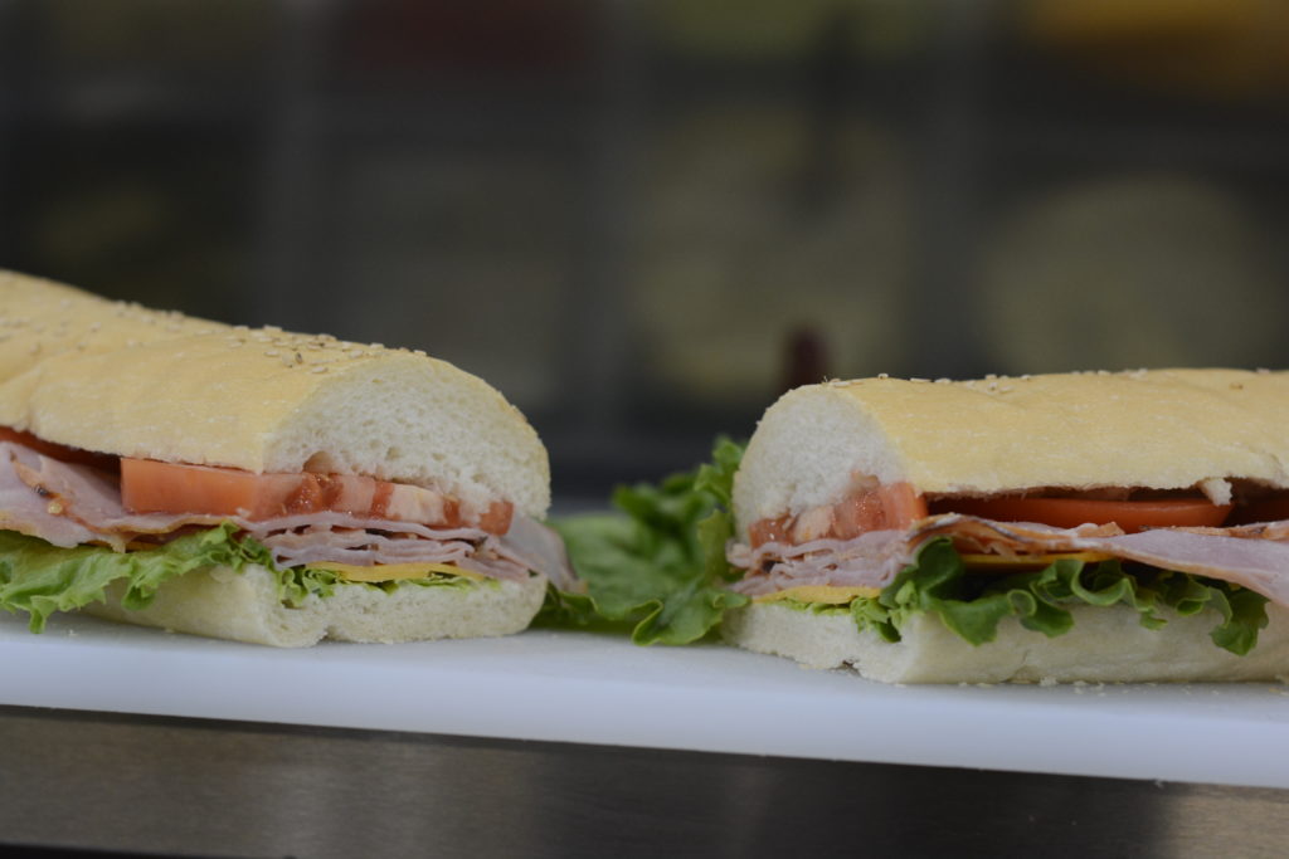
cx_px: 644
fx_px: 2686
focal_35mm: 75
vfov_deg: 18.2
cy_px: 430
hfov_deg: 27.0
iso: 1000
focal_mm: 50
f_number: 3.5
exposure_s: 1/125
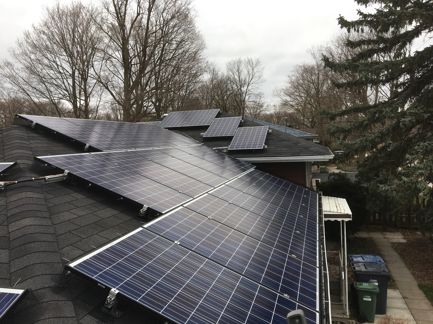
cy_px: 162
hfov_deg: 61.7
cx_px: 216
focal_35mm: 29
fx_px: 363
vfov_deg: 48.2
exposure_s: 1/490
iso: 25
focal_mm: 4.15
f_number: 2.2
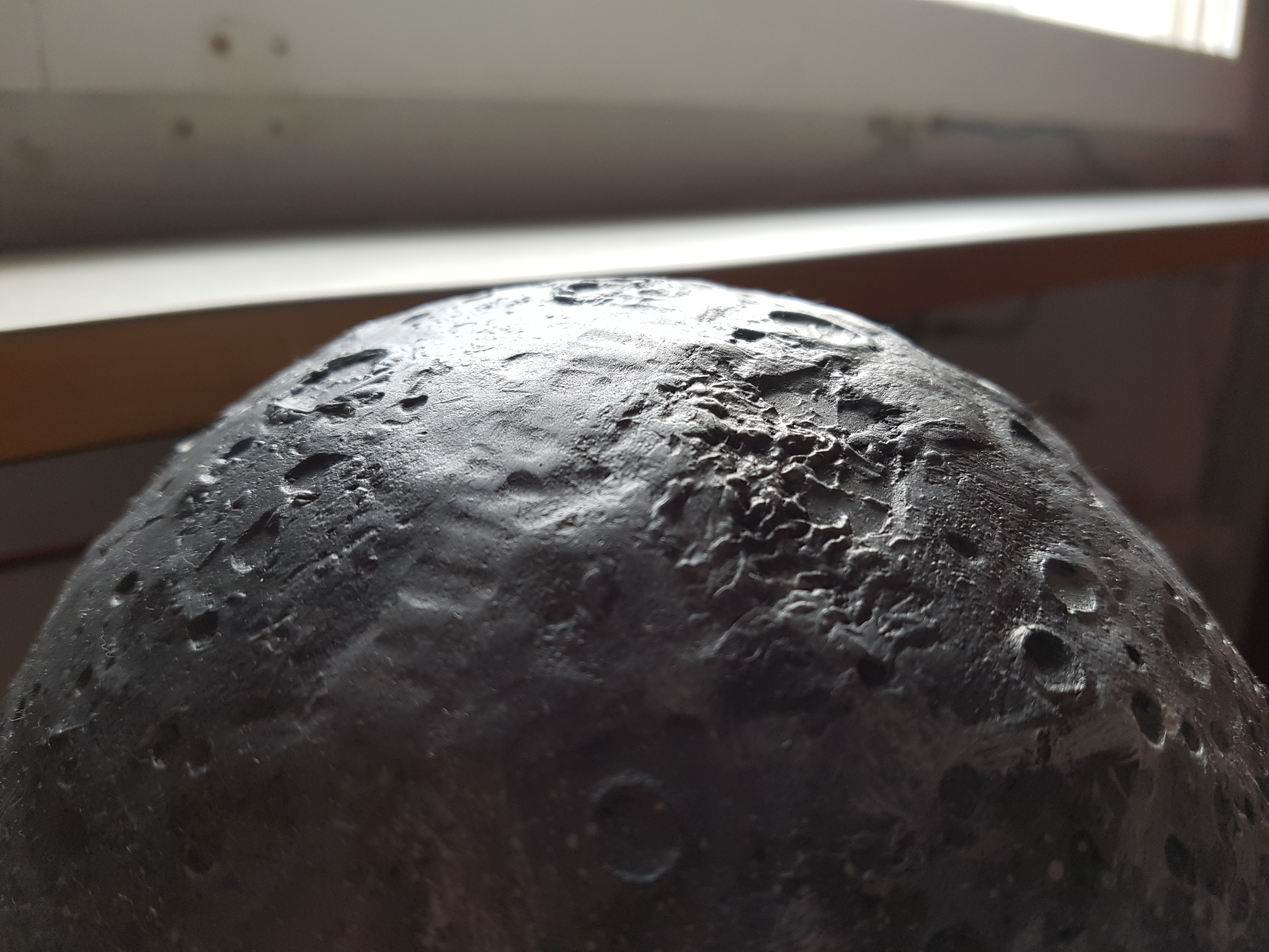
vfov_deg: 53.1
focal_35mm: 26
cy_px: 476
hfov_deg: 67.3
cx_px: 634
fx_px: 953
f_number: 1.7
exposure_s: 1/100
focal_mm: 4.2
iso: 80
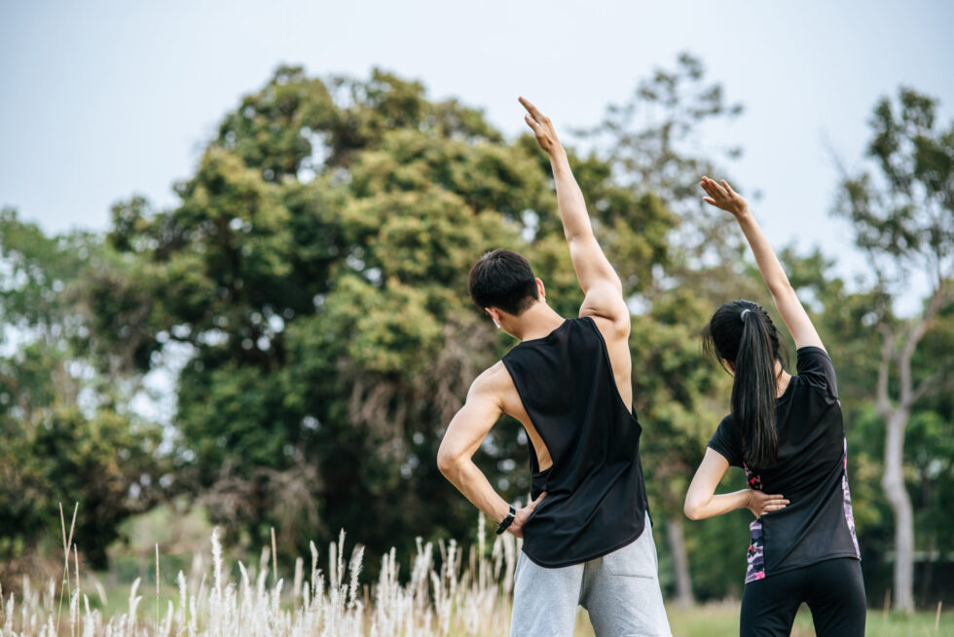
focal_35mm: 85
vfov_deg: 16.1
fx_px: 2253
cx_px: 477
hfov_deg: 23.9
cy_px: 318
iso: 160
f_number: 2
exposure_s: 1/640
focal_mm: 85
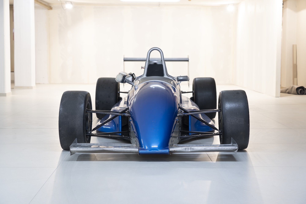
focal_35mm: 65
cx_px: 153
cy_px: 102
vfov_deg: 20.9
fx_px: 553
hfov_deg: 31.0
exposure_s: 1/1.25
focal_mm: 65
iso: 50
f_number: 5.6
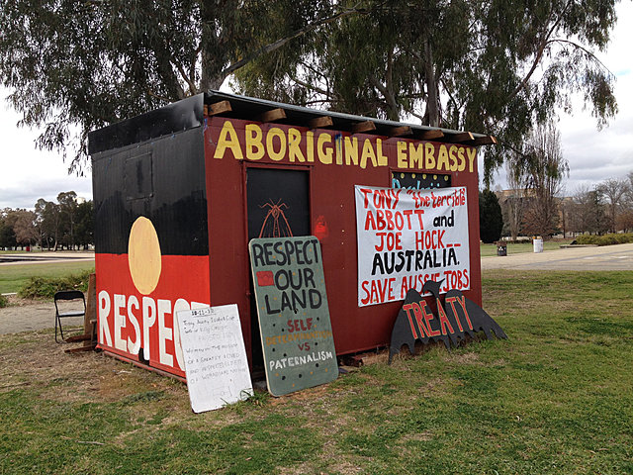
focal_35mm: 35
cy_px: 238
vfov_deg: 40.7
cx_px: 316
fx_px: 640
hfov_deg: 52.6
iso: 50
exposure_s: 1/736
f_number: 2.4
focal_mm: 4.28
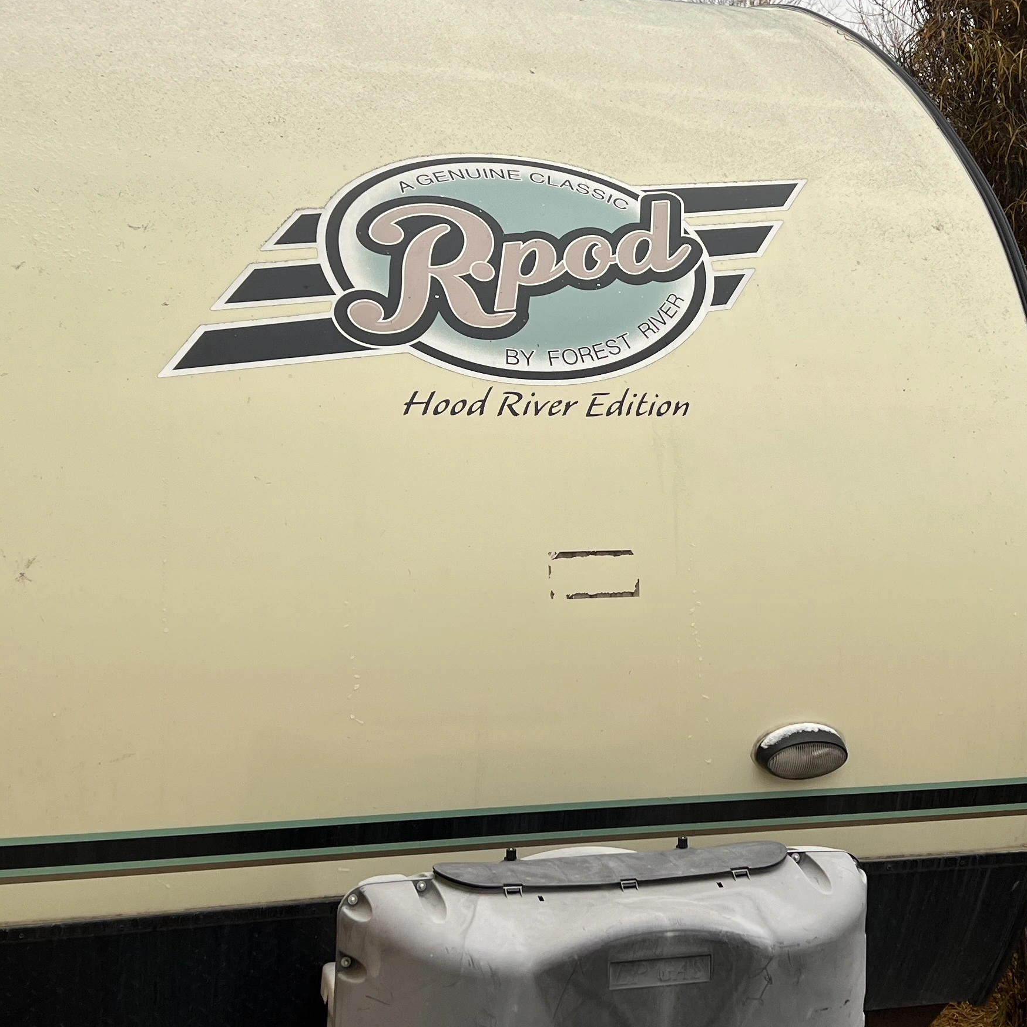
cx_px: 601
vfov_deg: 32.1
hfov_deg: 32.1
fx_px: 1779
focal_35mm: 53
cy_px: 397
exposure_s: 1/238
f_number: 1.5
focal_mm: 5.7
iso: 40
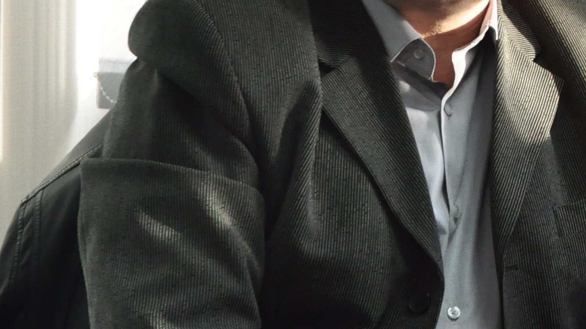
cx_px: 759
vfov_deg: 11.1
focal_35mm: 109
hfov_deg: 18.3
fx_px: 1694
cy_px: 67
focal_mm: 24
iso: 800
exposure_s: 1/45
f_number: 5.6
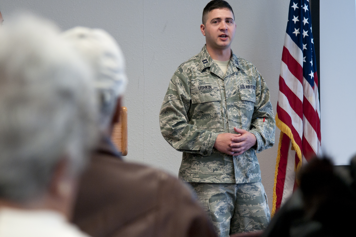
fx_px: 1274
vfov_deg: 10.6
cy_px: 118
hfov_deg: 15.9
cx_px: 178
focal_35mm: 129
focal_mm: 86
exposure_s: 1/125
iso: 1250
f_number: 4
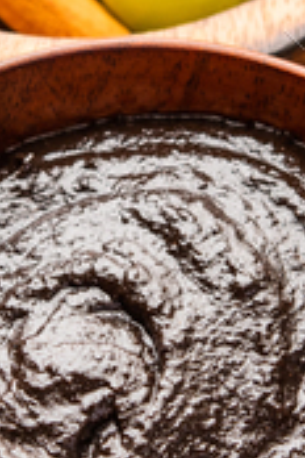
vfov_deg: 6.8
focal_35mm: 304
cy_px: 229
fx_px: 3863
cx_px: 97
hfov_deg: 4.5
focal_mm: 60
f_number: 6.3
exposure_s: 1/125
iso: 100
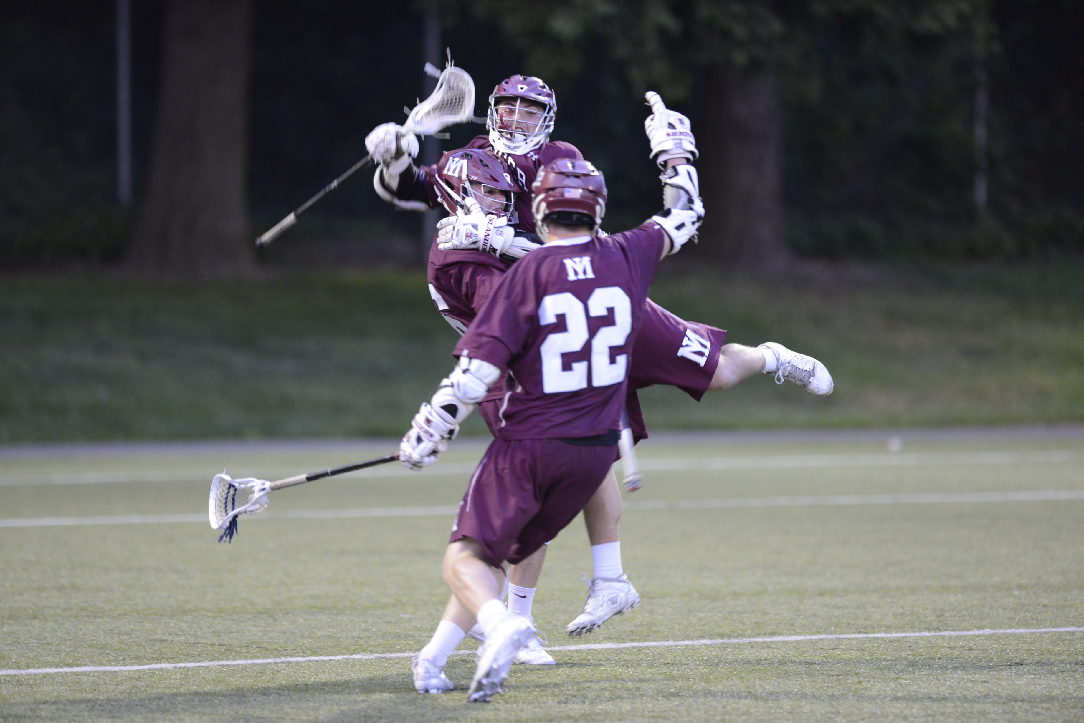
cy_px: 362
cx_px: 542
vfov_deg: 4.6
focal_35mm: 300
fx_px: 9036
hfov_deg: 6.9
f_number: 2.8
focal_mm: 300
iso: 3200
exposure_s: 1/250
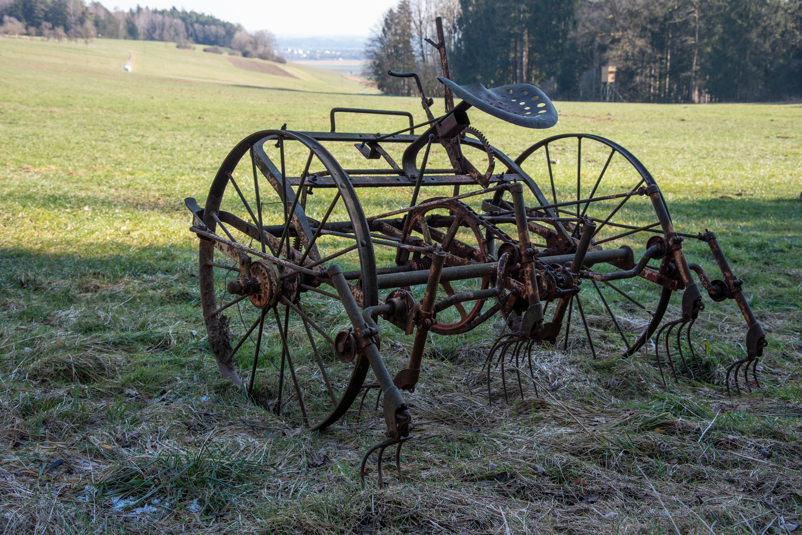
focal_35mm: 44
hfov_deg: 44.5
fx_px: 981
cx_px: 401
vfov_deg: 30.5
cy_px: 268
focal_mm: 44
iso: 400
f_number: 6.3
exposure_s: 1/250
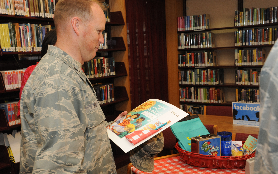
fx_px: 371
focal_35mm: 49
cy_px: 83
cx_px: 139
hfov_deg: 41.1
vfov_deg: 26.3
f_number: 9
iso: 2500
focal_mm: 48
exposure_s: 1/60
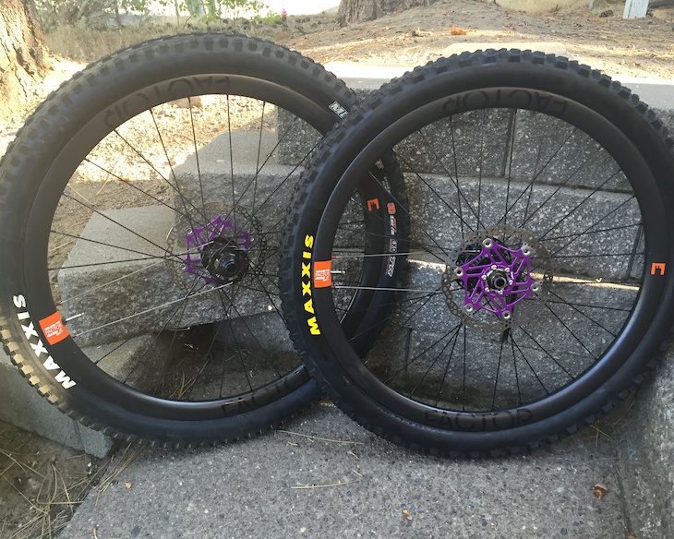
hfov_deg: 57.2
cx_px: 332
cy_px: 273
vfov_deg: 47.1
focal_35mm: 31
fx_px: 618
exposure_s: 1/30
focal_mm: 4.15
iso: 32
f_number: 2.2
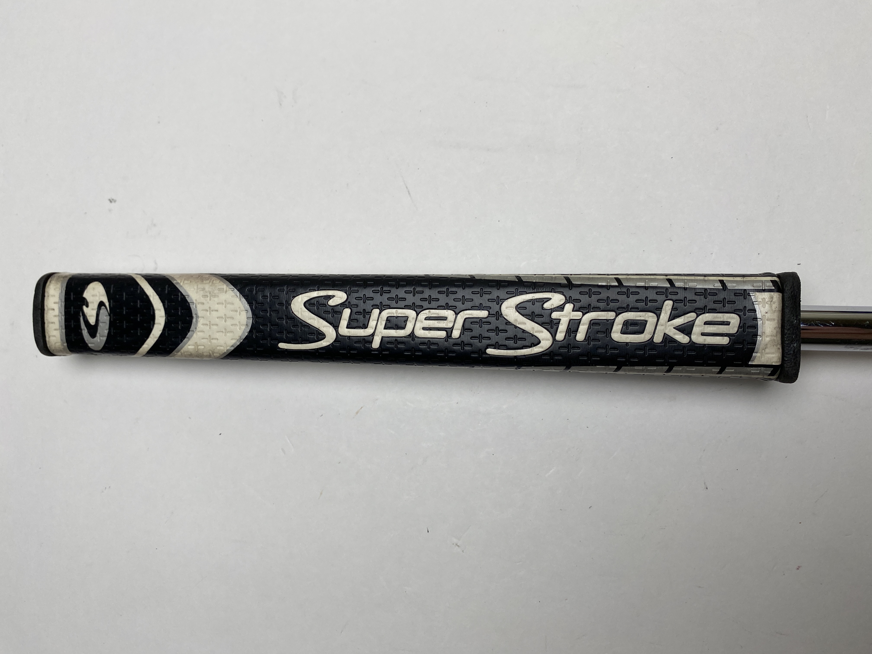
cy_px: 327
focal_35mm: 26
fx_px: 655
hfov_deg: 67.3
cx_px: 436
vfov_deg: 53.1
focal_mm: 4.25
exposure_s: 1/452
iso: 32
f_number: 1.8
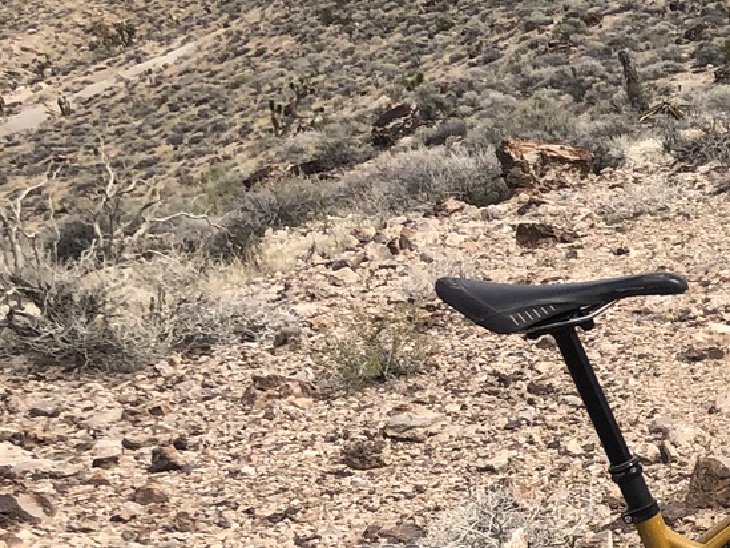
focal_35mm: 102
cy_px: 329
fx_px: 2151
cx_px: 1288
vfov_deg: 14.5
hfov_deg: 16.4
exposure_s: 1/2315
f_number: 1.8
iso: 20
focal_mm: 3.99
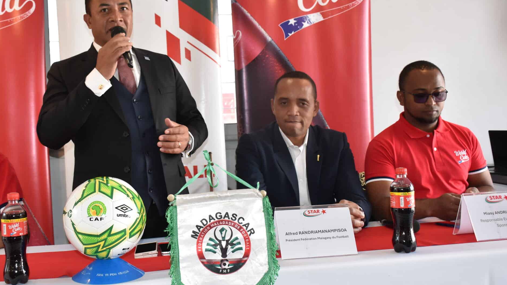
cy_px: 108
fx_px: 632
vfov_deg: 25.4
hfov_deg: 43.4
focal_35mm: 47
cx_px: 196
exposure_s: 1/200
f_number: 5.6
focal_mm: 22
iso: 800
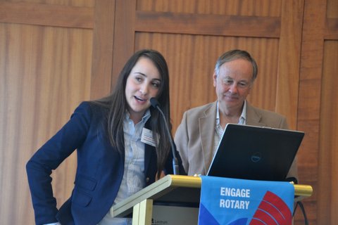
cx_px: 169
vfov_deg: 14.0
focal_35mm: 98
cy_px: 112
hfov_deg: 20.9
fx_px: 915
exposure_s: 1/60
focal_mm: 65
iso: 1800
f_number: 5.3
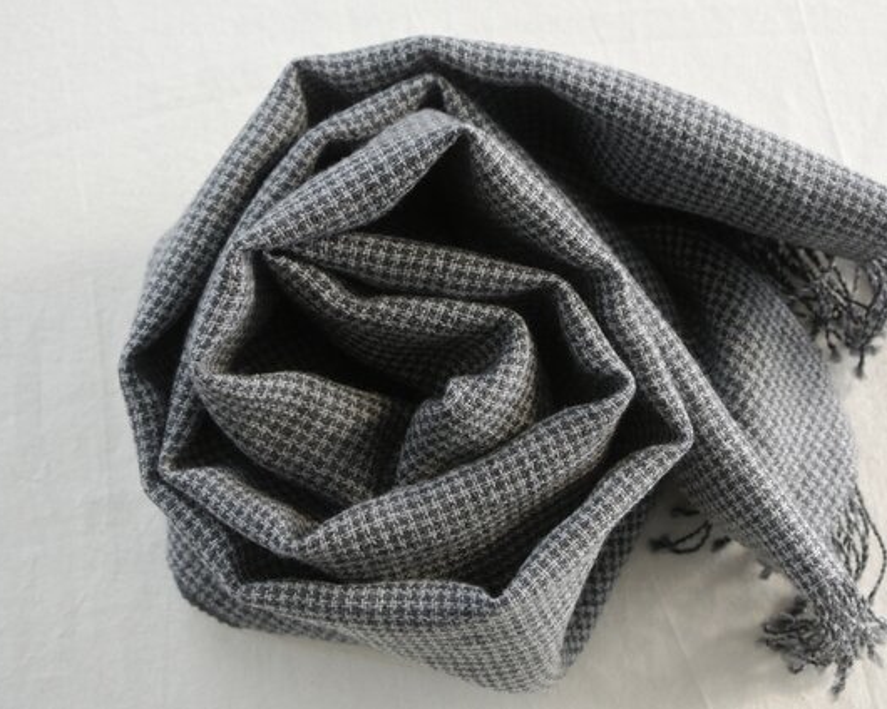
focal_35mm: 59
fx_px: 1549
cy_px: 356
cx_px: 485
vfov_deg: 25.8
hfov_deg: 31.9
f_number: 4.8
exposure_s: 1/60
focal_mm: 19.6
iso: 800
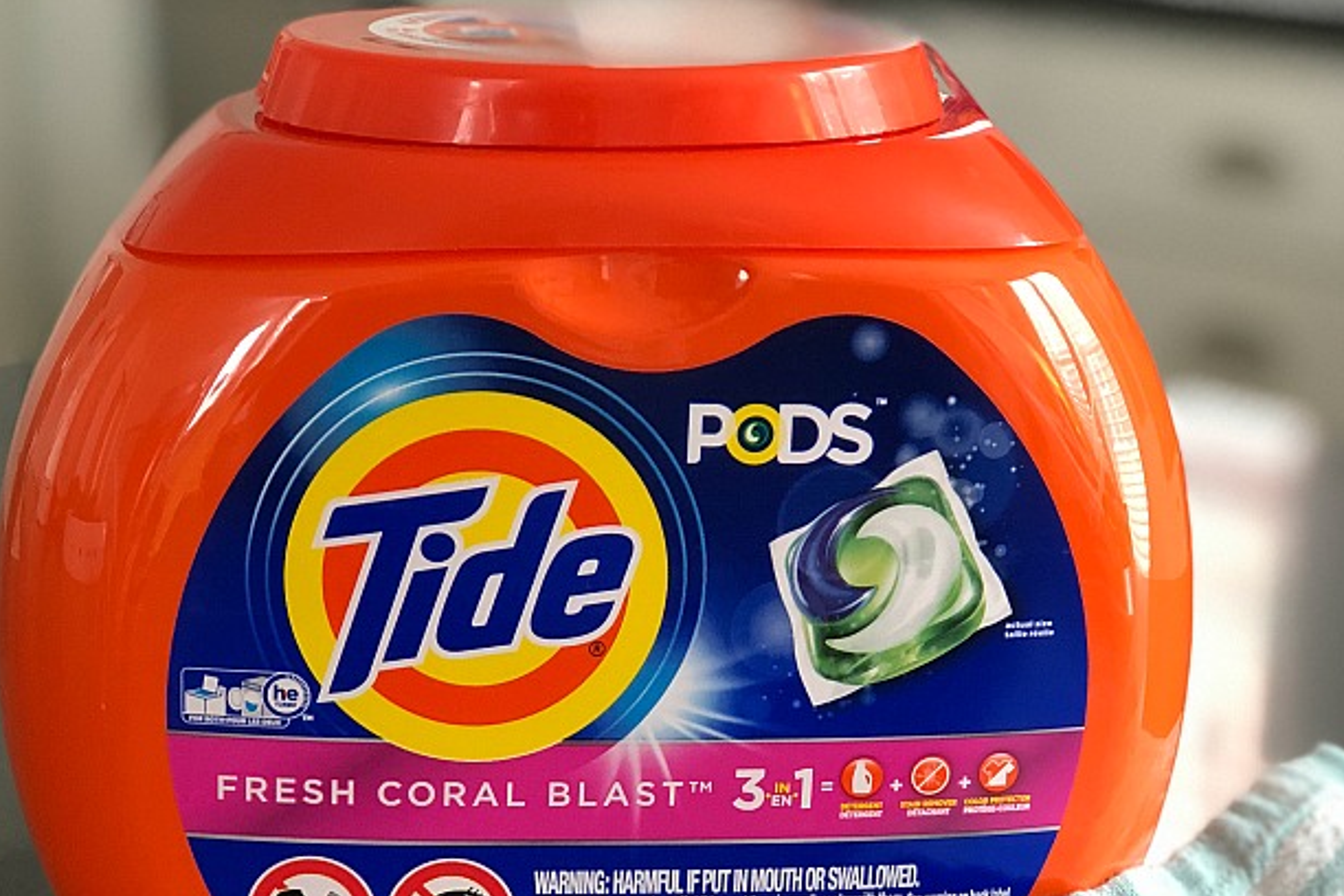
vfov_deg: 16.1
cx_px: 676
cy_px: 759
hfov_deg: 24.2
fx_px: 3136
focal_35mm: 84
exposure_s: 1/60
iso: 320
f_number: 2.8
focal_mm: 6.6
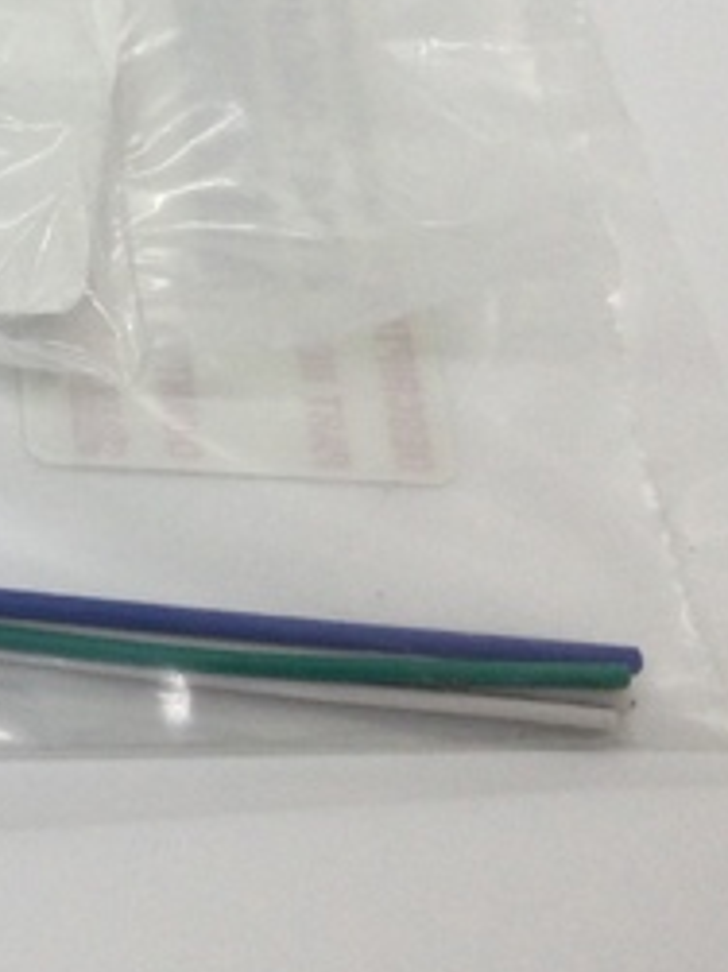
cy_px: 271
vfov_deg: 24.5
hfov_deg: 16.8
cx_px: -395
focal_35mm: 79
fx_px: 2217
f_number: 2.4
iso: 40
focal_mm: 3.3
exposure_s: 1/120
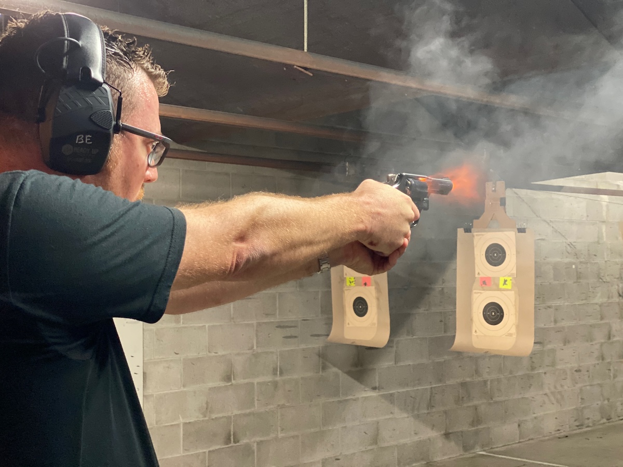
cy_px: 234
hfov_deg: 36.8
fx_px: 936
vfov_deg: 28.0
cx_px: 312
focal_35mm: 52
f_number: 2
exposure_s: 1/38
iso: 400
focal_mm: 6
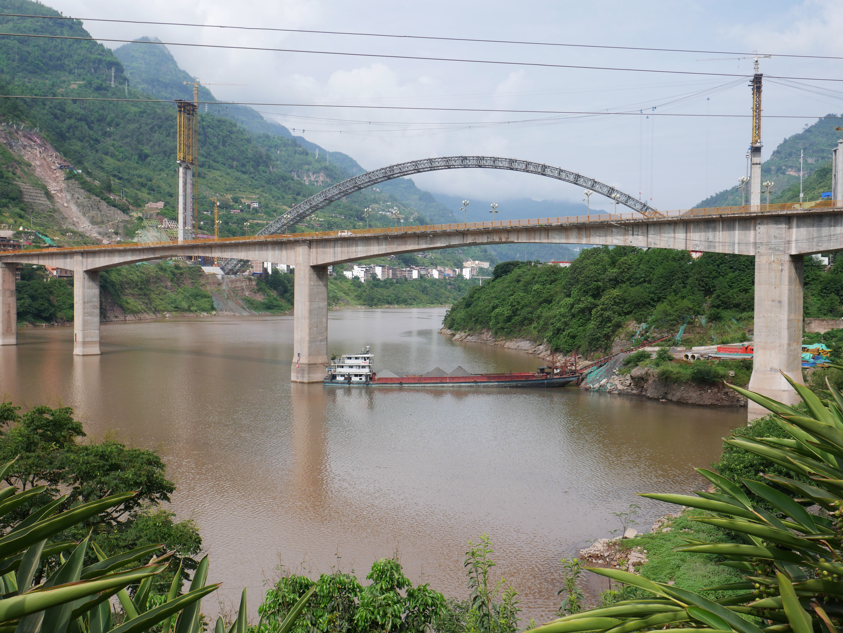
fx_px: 950
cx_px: 427
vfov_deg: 36.8
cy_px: 320
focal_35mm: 39
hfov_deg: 47.8
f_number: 9
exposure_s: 1/400
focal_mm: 19
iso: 200
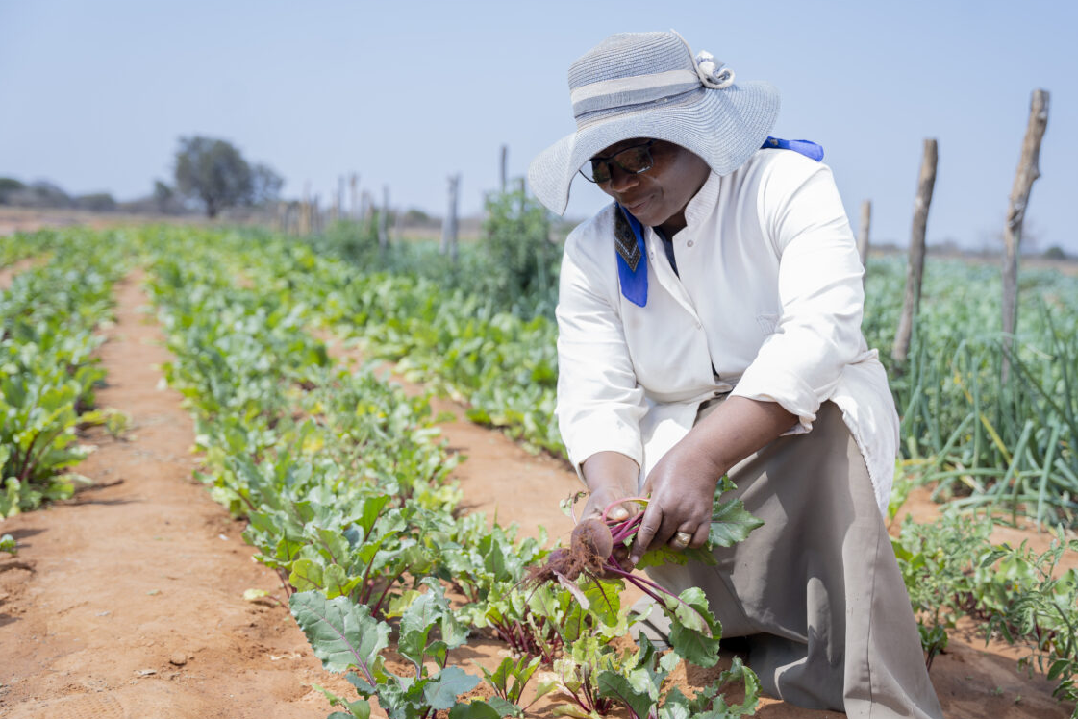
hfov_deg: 42.3
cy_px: 366
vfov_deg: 29.0
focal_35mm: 46
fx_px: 1391
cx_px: 604
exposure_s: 1/640
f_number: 3.2
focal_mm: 41.4
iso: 100
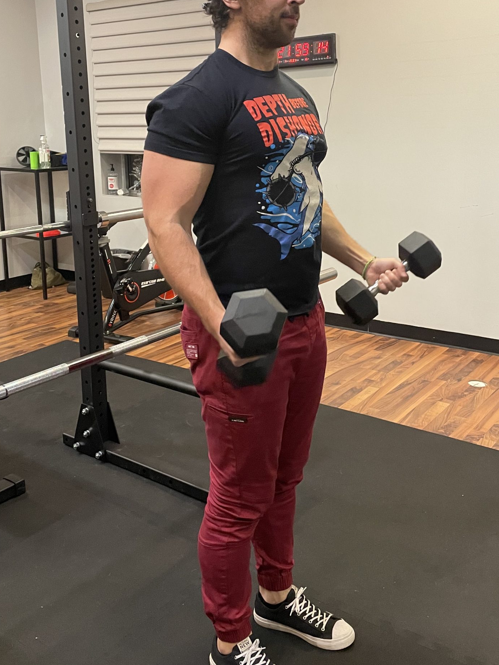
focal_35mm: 36
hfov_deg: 39.6
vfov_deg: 50.7
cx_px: 289
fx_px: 692
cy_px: 238
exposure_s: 1/60
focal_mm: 4.2
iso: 400
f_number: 1.6
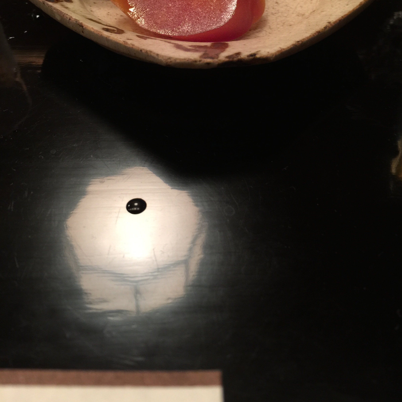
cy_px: 145
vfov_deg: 46.7
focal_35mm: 35
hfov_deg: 47.2
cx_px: 204
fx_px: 460
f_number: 2.2
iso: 64
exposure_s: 1/4
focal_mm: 4.15
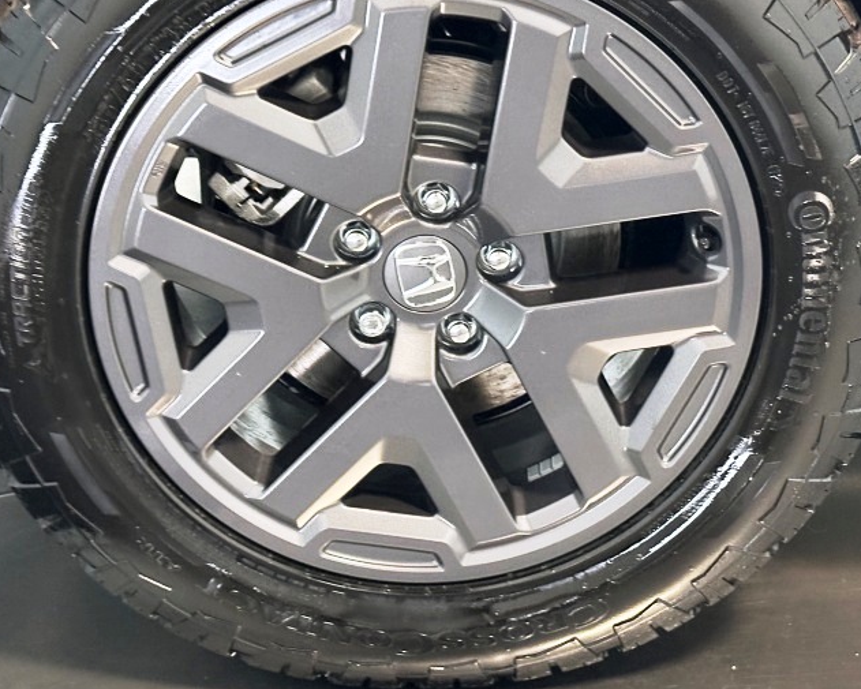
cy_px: 256
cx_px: 401
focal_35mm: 76
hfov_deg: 25.1
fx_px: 1937
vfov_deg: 20.1
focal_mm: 6.86
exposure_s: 1/24
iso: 640
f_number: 1.78
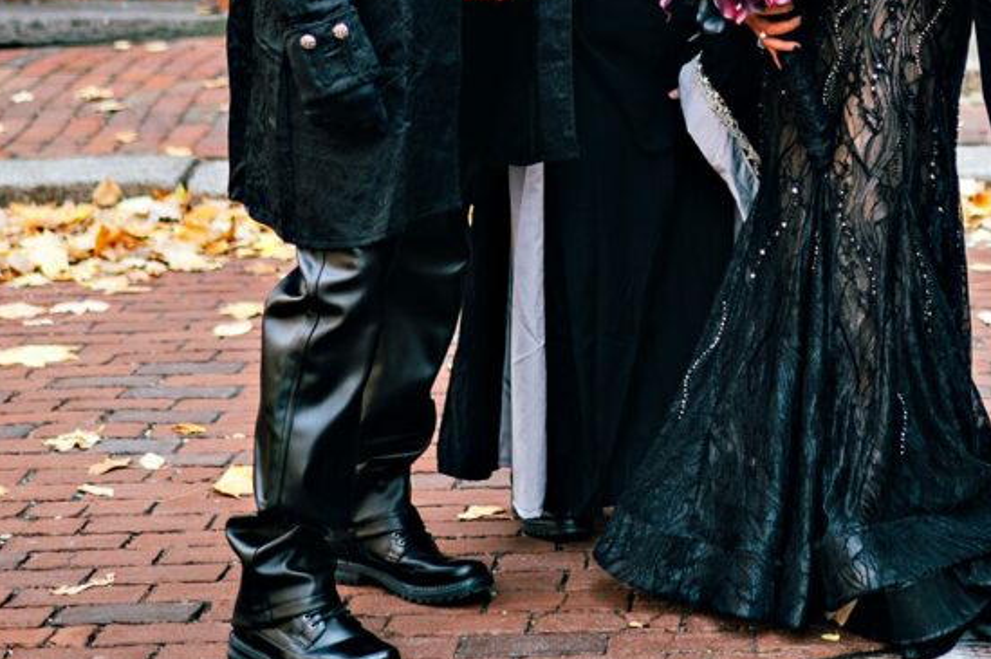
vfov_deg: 13.4
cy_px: -217
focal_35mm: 98
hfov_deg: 20.3
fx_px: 2695
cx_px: 966
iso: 250
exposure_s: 1/1250
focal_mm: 35
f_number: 1.4
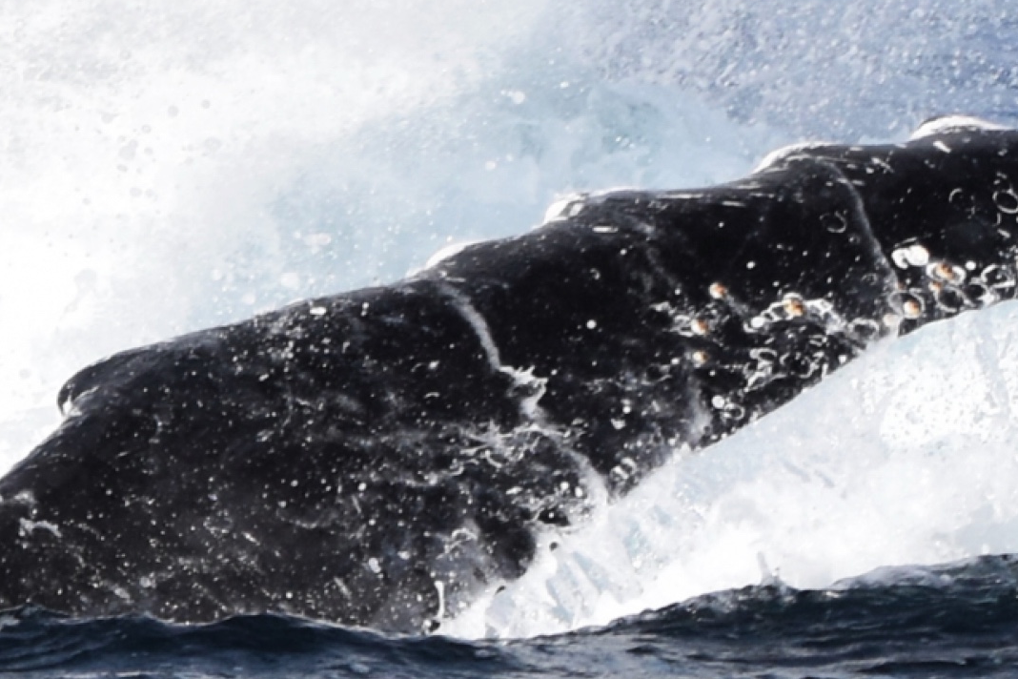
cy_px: -283
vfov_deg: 2.0
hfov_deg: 2.9
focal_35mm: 699
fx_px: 19765
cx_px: 101
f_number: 6.7
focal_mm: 150
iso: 400
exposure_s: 1/2000
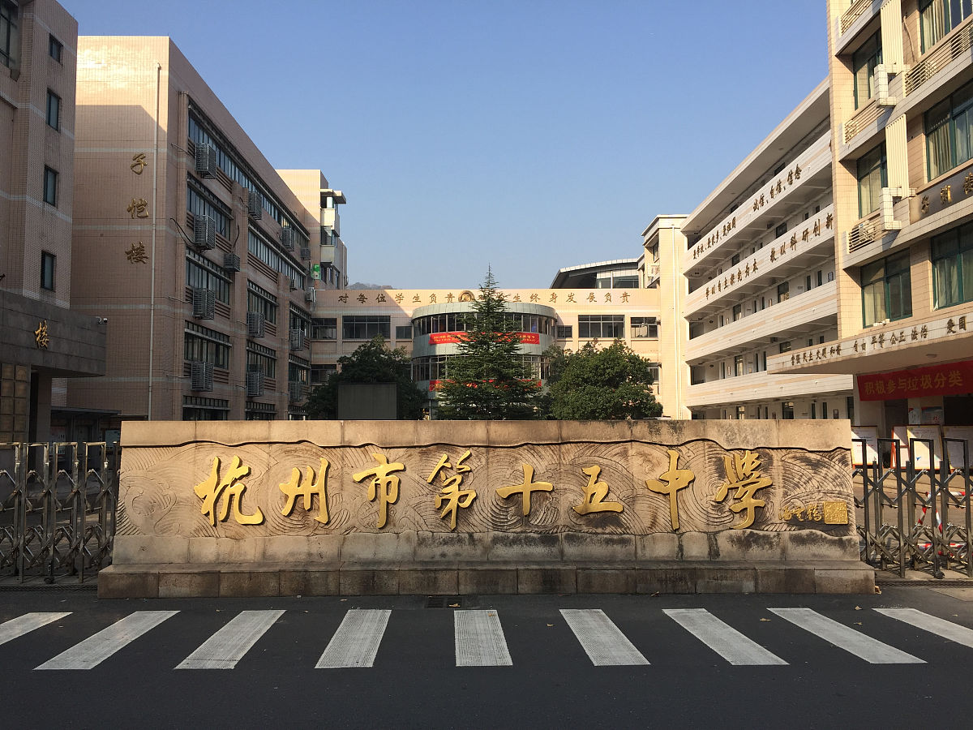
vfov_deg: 48.2
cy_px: 365
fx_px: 815
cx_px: 486
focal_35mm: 29
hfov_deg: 61.7
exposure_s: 1/1319
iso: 32
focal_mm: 4.15
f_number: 2.2
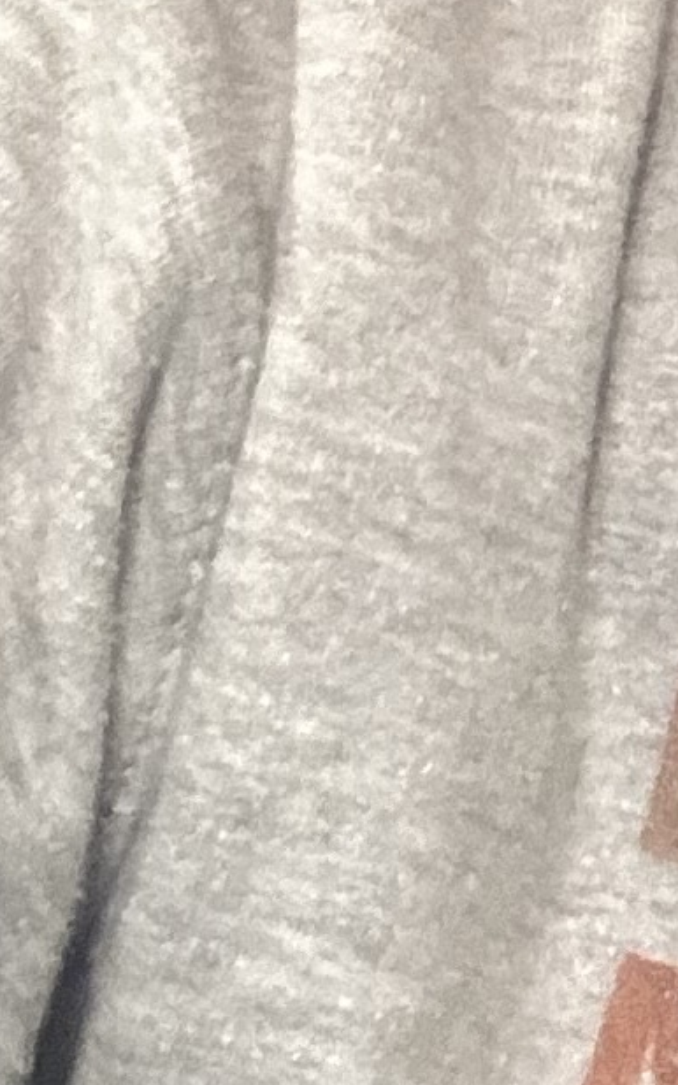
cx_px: 1625
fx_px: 4703
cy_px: -1329
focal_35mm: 159
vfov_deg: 11.4
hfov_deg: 7.7
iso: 320
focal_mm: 2.69
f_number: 1.9
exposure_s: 1/40
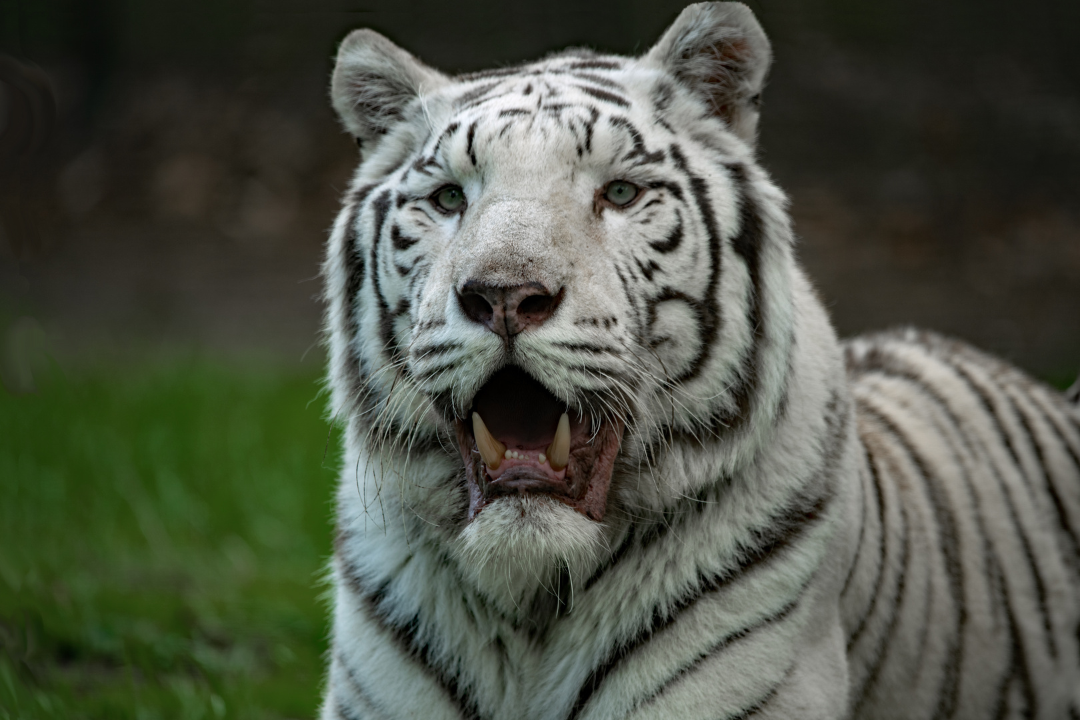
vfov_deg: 2.9
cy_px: 360
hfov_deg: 4.3
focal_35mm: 480
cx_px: 540
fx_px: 14399
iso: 200
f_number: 6
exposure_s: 1/125
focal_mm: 480
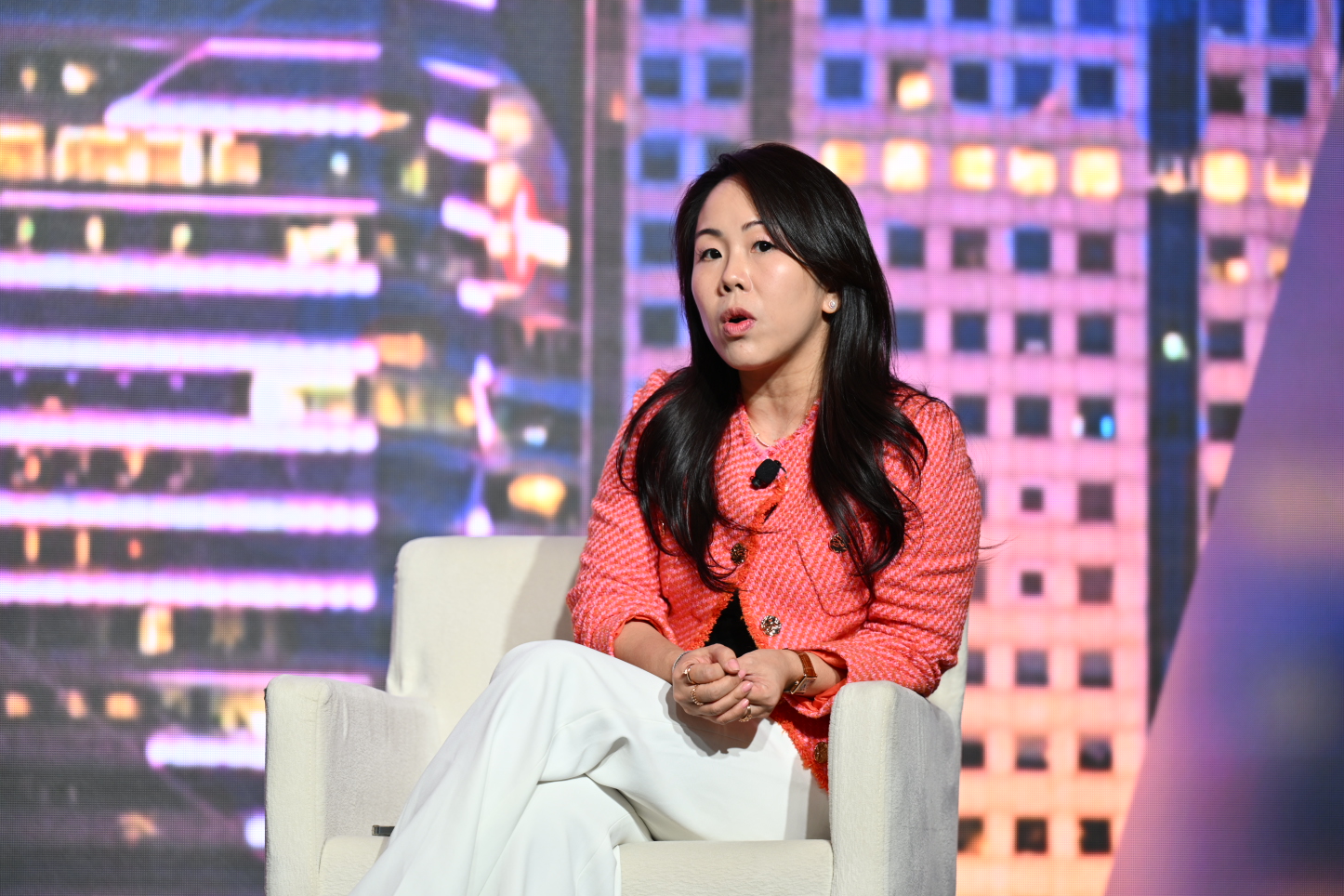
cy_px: 451
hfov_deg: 12.2
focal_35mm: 168
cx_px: 692
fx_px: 6272
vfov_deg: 8.2
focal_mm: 150
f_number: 2.8
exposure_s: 1/110
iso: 160
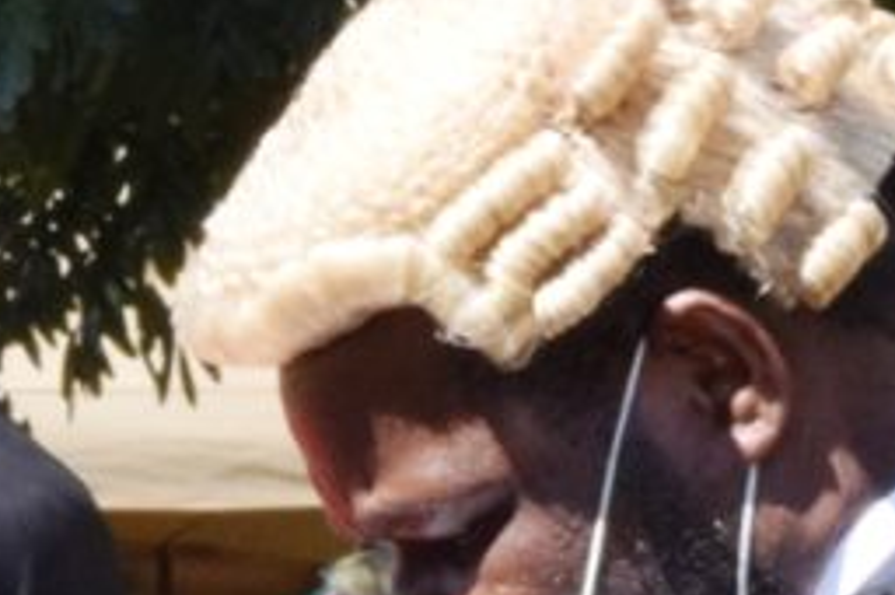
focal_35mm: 631
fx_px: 15667
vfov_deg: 2.2
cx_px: -503
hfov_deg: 3.3
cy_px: 1253
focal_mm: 70
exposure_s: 1/200
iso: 1600
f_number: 25
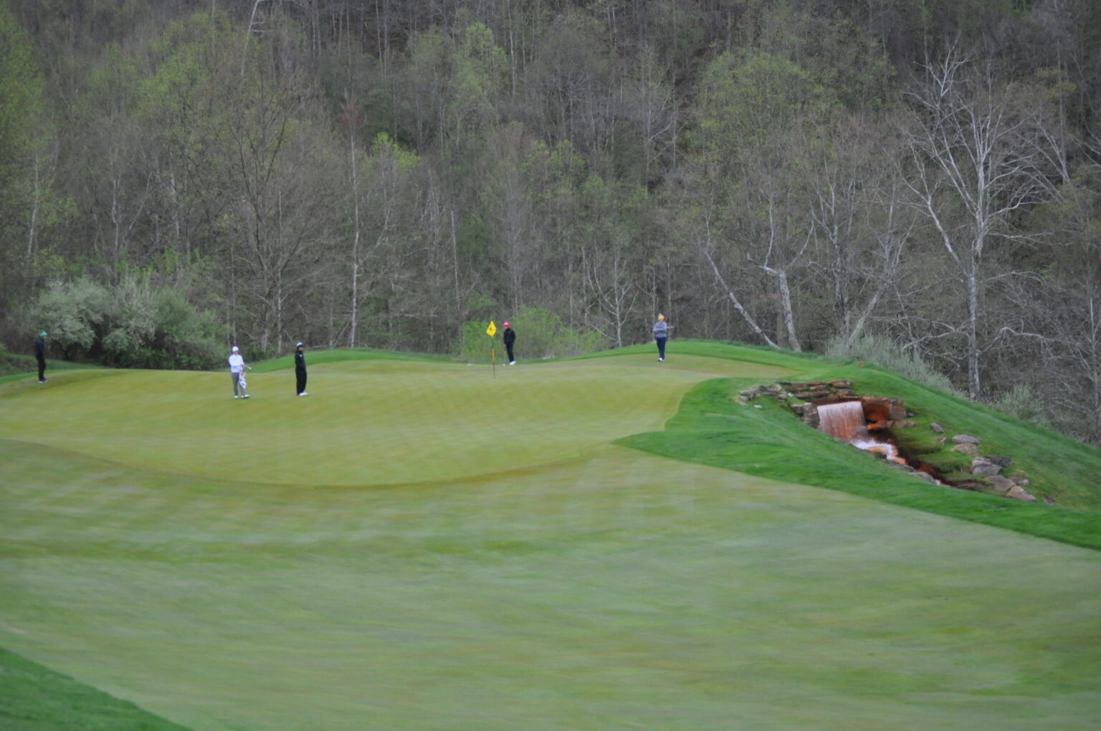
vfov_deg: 16.5
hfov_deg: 24.6
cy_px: 366
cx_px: 550
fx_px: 2520
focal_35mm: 82
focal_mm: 55
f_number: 4
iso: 800
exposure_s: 1/640
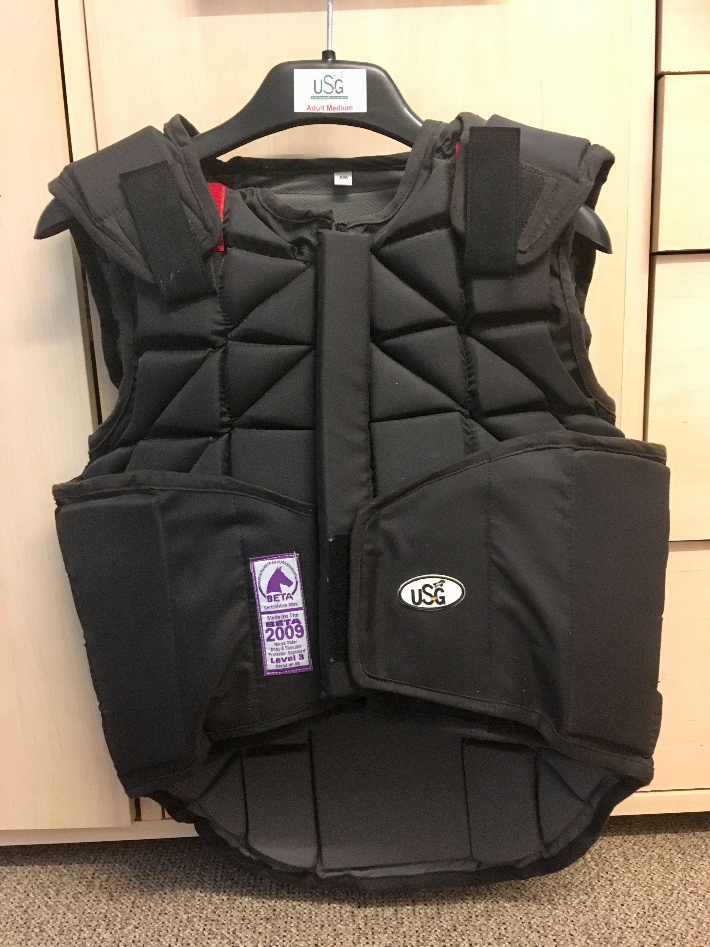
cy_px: 474
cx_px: 355
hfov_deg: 48.2
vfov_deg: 61.7
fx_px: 793
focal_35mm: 29
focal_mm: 4.15
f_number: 2.2
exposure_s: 1/17
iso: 250
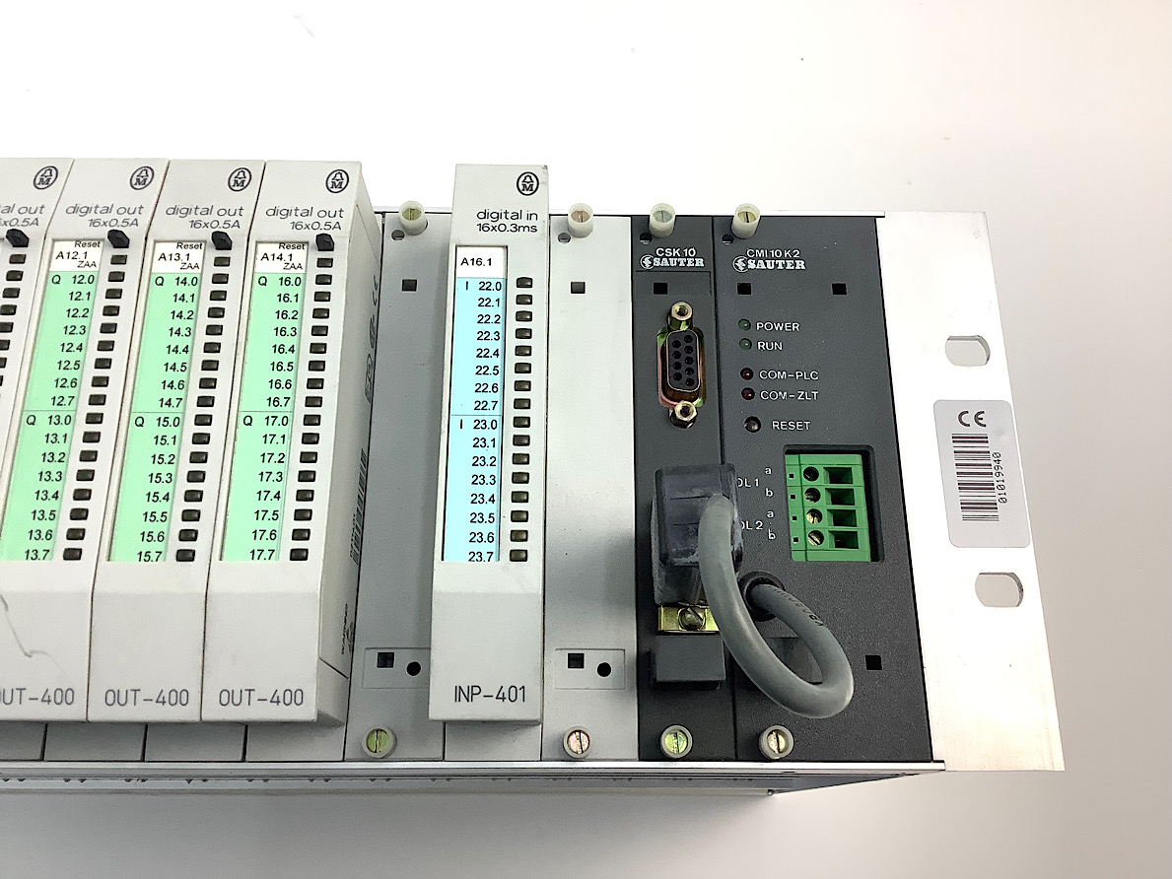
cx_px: 586
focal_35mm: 31
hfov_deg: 58.3
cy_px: 440
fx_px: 1050
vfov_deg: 45.4
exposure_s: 1/100
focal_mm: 3.3
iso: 80
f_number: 2.4
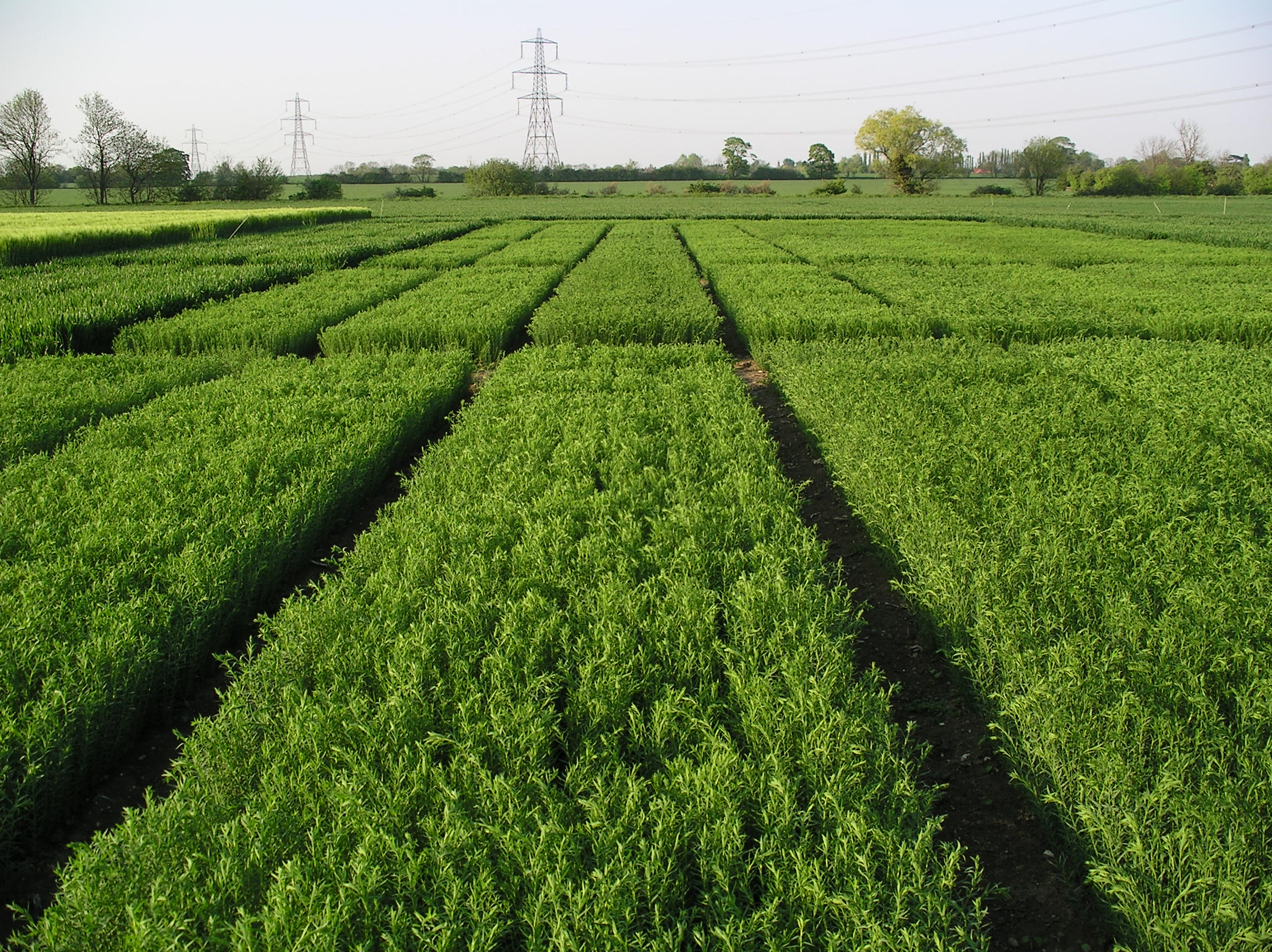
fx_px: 1358
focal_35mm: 37
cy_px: 476
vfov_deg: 38.6
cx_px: 636
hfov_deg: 50.2
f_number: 4
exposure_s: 1/296
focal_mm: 7.8
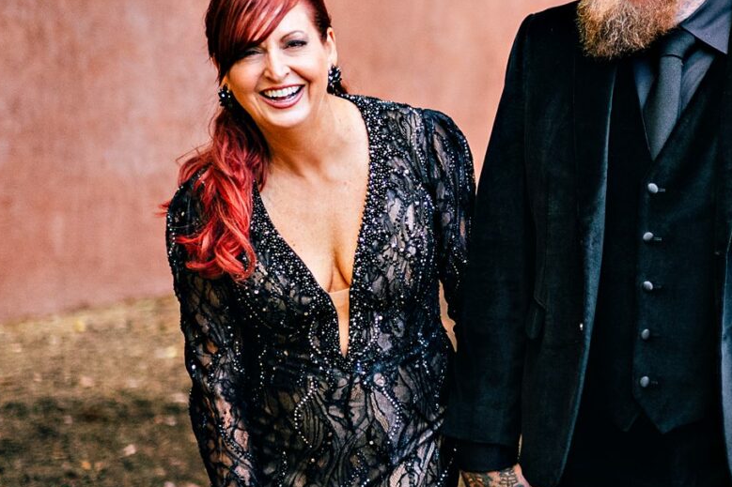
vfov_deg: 14.9
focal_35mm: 92
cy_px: 201
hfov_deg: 21.5
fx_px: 1870
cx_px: 710
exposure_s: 1/1000
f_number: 1.4
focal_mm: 35
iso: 2000
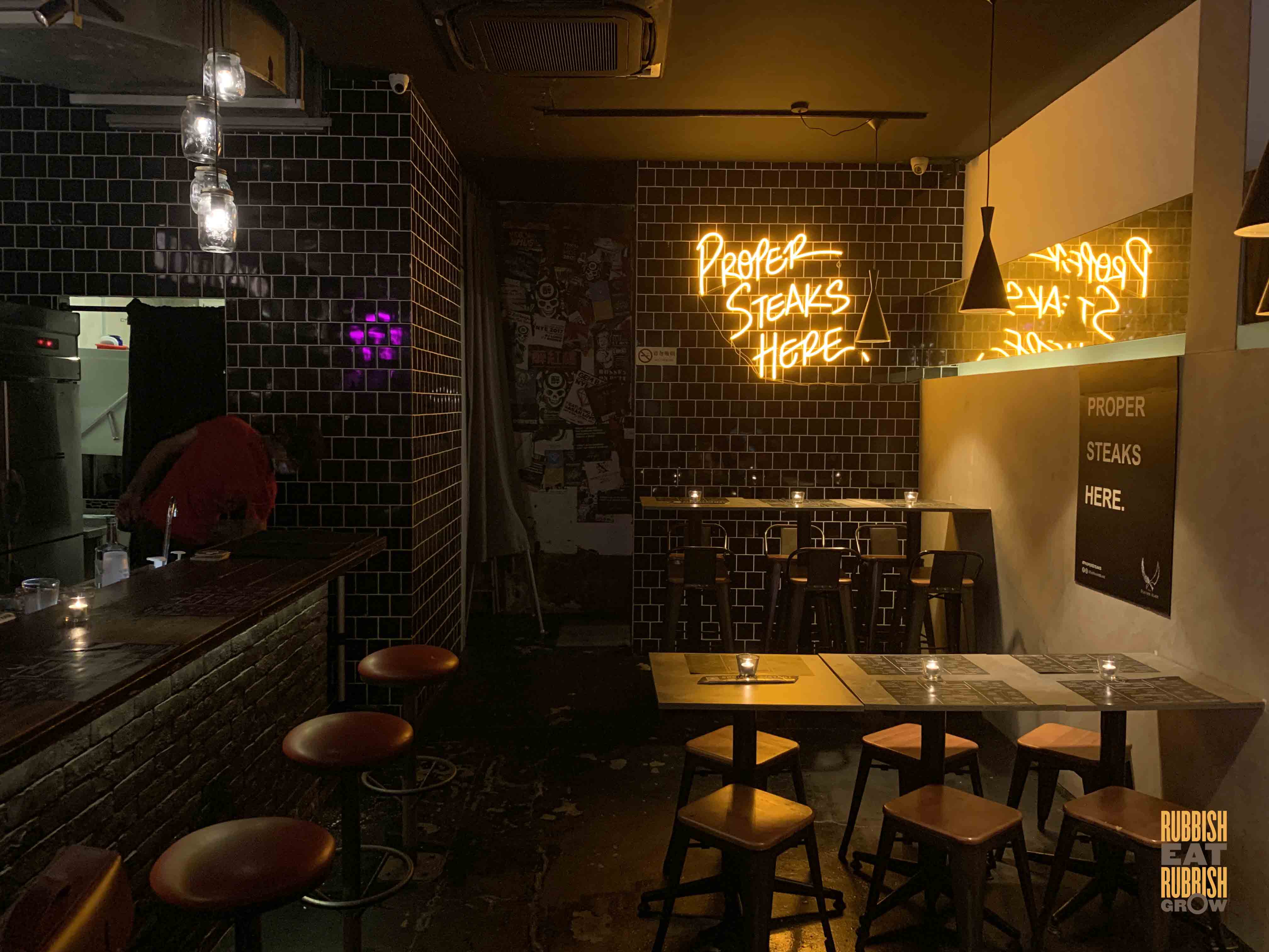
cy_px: 476
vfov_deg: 53.1
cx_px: 634
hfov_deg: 67.3
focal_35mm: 26
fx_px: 953
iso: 400
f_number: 1.8
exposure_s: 1/33
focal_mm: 4.25
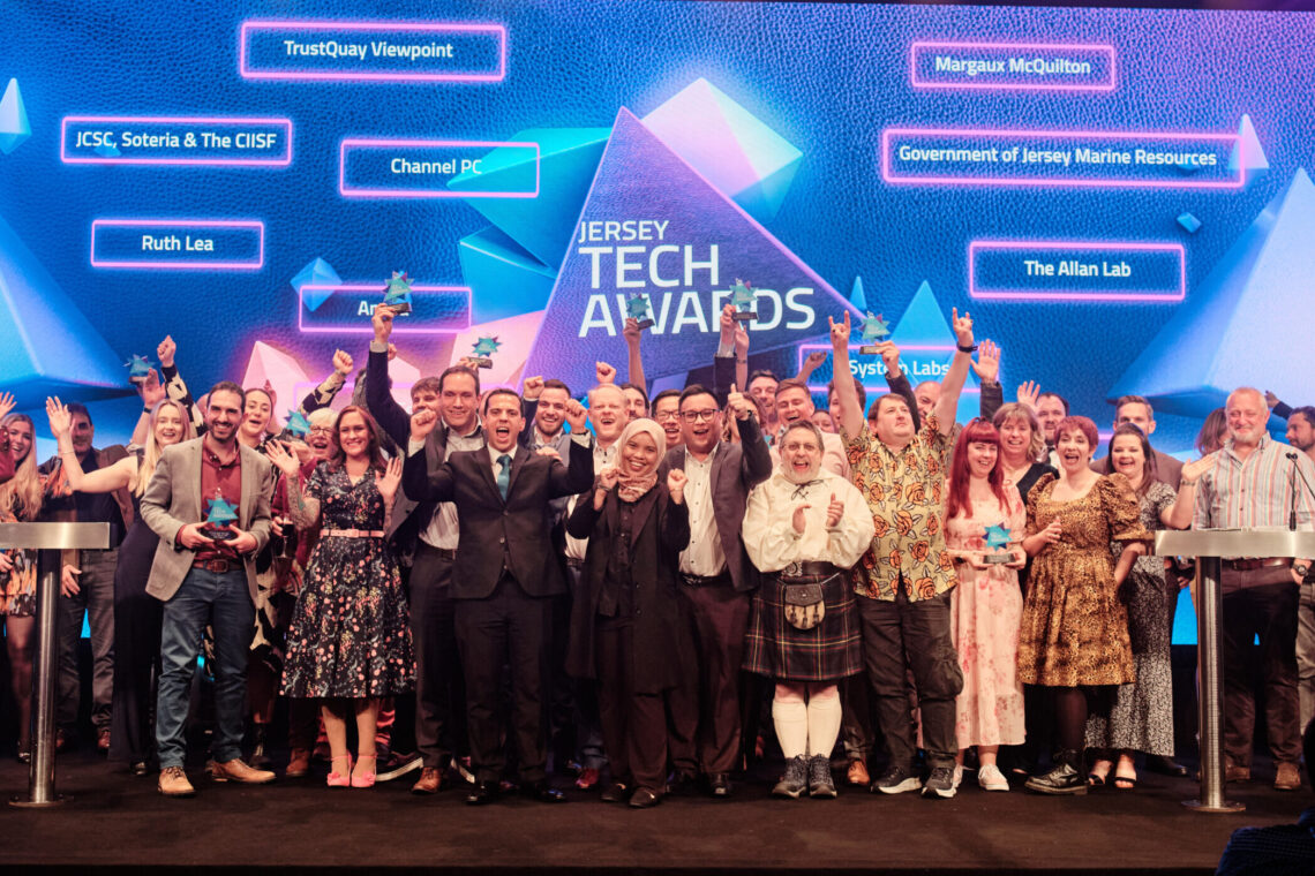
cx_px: 658
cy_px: 438
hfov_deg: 54.4
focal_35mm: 35
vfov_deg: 37.9
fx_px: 1278
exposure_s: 1/500
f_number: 1.8
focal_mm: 23
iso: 800
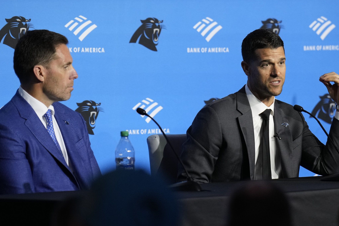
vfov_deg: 5.0
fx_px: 2571
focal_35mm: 273
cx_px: 170
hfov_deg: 7.5
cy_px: 106
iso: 2000
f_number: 2.8
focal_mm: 145
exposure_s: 1/500
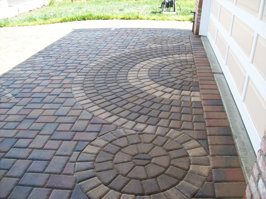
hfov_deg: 51.4
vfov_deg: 39.7
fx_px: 277
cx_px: 133
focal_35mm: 36
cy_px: 100
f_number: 2.7
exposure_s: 1/204
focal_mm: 6
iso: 80
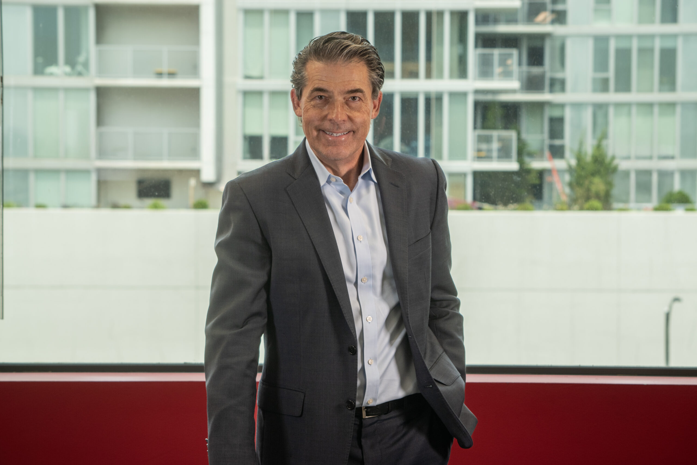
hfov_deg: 16.1
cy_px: 232
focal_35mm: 128
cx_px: 348
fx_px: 2468
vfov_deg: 10.8
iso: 100
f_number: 8
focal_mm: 85
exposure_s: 1/50
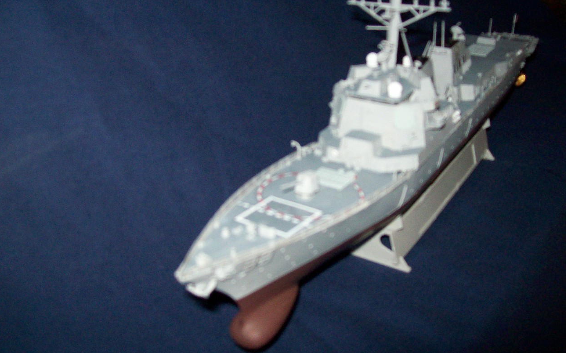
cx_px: 284
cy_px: 163
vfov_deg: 32.7
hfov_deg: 50.4
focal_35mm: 39
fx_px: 601
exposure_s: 1/64
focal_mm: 6
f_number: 2.7
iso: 200
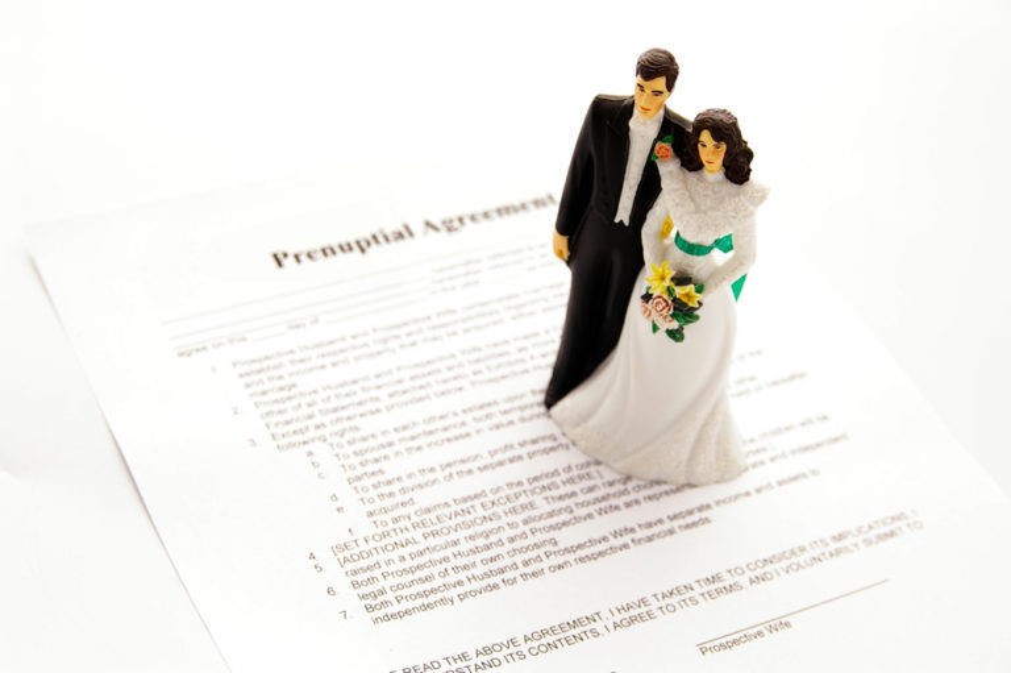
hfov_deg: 27.0
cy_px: 336
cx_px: 506
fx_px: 2105
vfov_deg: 18.2
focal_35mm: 75
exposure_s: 1/125
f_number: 6.7
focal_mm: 50
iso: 200
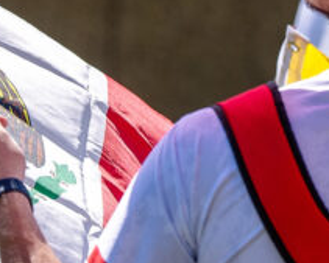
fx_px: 7910
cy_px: -6
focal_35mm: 812
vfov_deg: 1.9
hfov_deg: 2.4
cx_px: -235
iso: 100
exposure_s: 1/2000
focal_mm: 119
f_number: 3.5
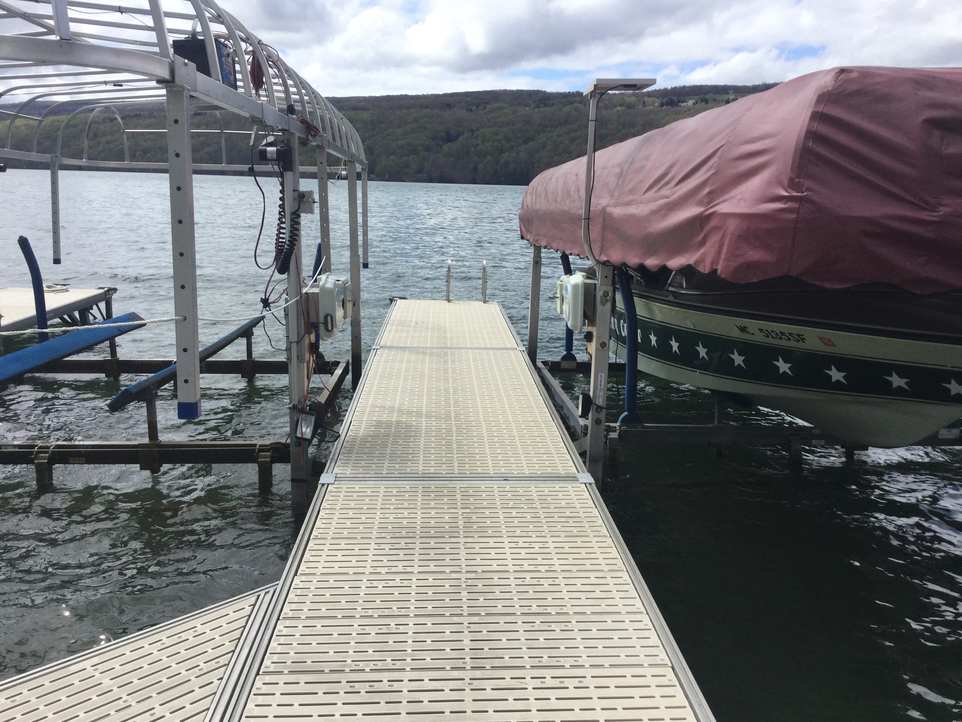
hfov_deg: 56.8
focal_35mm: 32
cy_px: 365
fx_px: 889
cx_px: 485
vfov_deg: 44.2
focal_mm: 3.3
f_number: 2.4
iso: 25
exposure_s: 1/1431
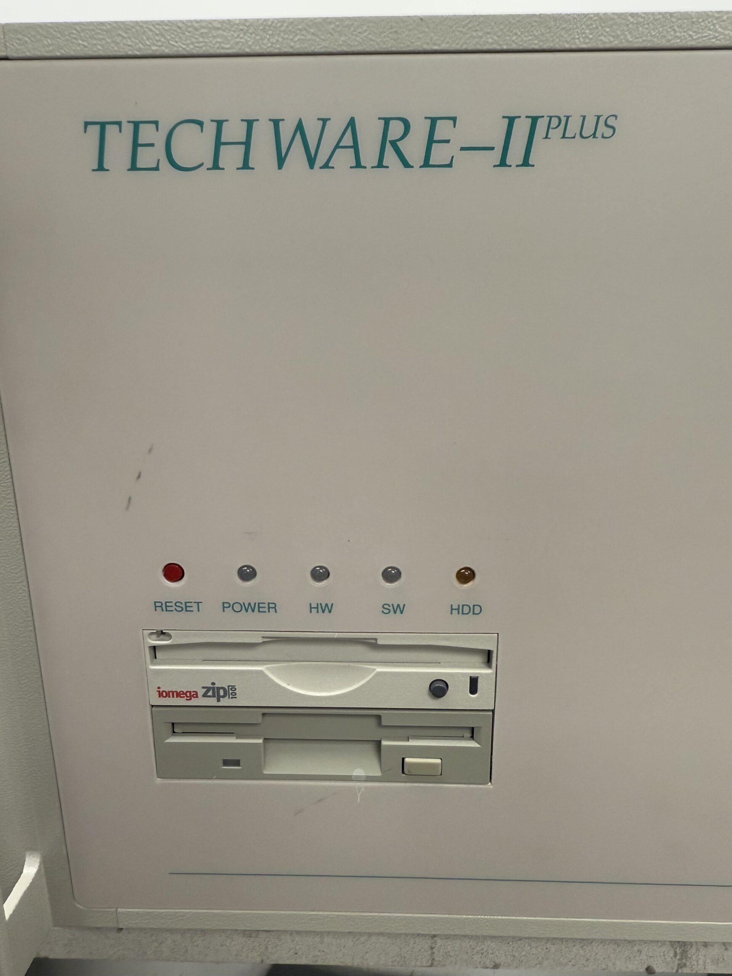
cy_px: 488
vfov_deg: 71.6
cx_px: 366
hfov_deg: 56.8
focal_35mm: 24
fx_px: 677
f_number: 2.2
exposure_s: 1/120
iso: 200
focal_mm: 2.22
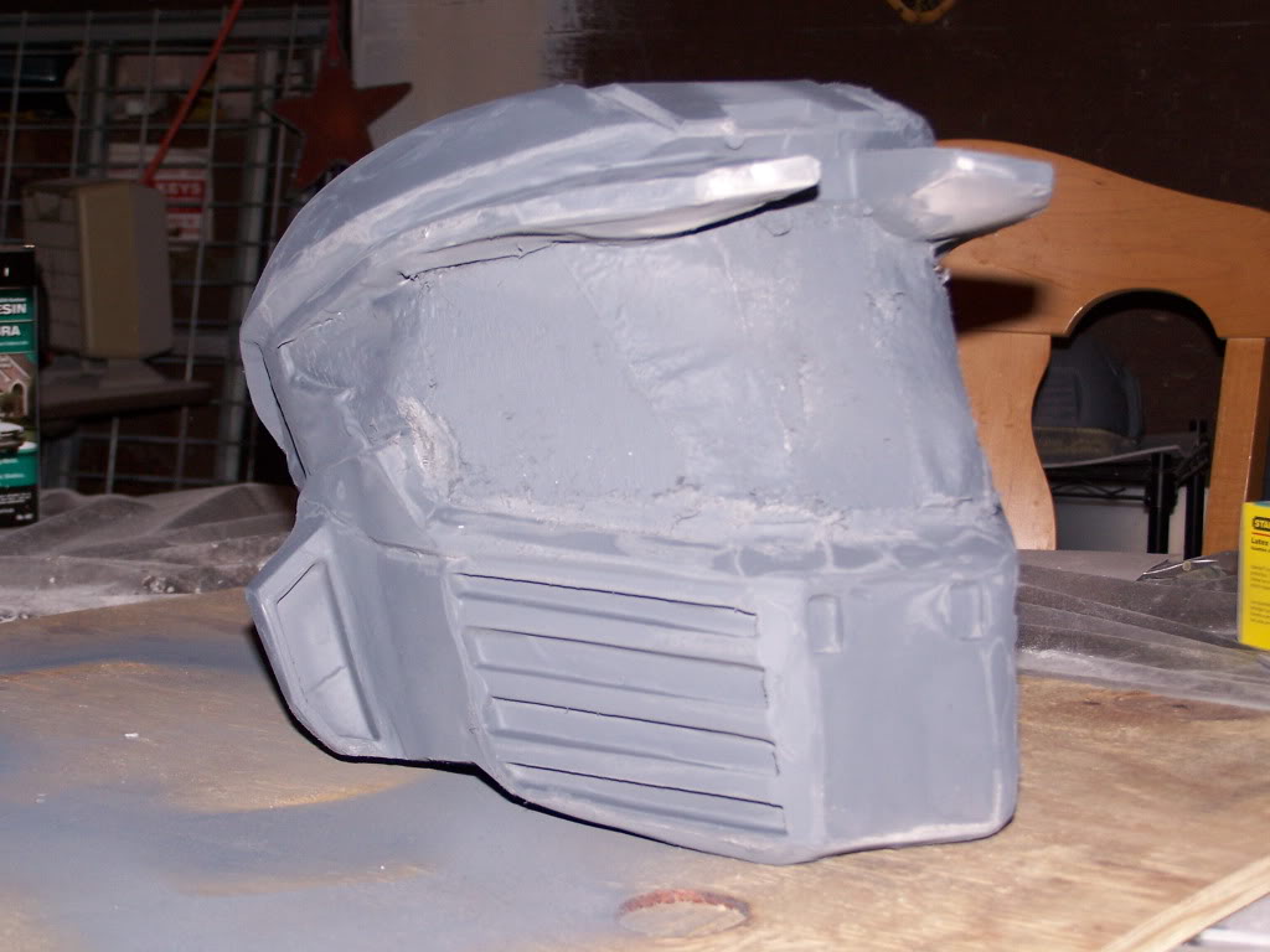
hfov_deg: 29.0
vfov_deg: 21.9
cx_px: 635
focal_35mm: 67
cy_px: 476
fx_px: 2458
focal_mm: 11.1
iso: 140
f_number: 3.2
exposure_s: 1/80
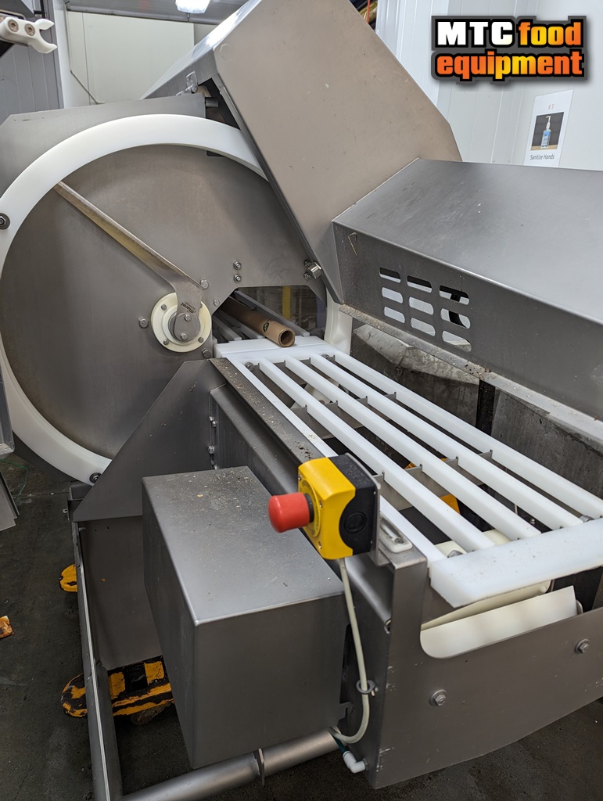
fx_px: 556
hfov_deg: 56.9
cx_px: 302
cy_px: 400
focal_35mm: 24
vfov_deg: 71.5
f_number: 1.85
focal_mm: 6.81
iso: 51
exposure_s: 1/34.5
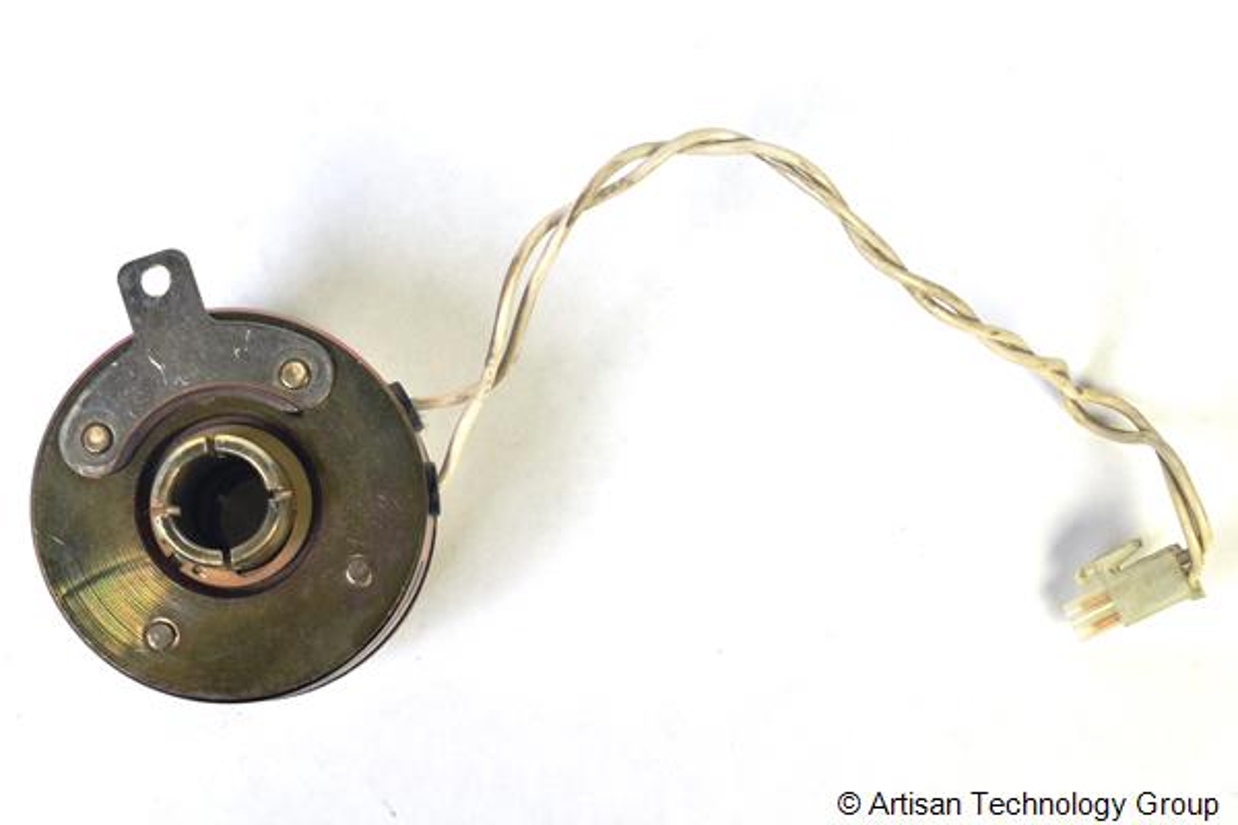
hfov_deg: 24.6
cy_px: 412
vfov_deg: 16.6
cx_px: 619
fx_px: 2837
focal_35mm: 82
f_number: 11
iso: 200
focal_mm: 55
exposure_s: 1/200
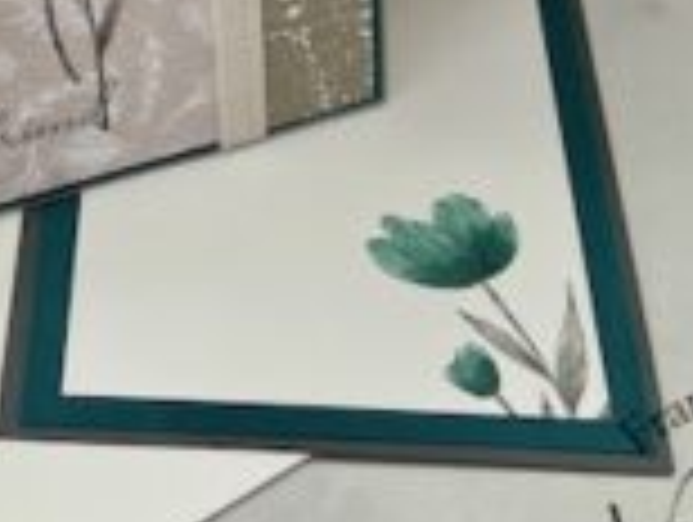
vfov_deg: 18.0
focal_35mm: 81
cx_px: 130
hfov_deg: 23.7
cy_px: 50
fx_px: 1624
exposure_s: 1/120
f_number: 1.5
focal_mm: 5.7
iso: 100
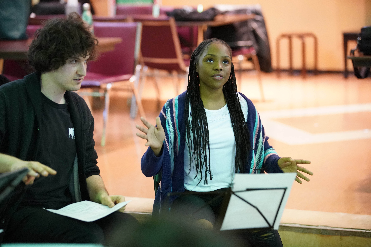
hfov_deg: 17.8
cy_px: 124
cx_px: 186
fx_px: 1185
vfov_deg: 11.9
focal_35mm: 115
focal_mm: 115
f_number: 2.8
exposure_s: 1/100
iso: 8000
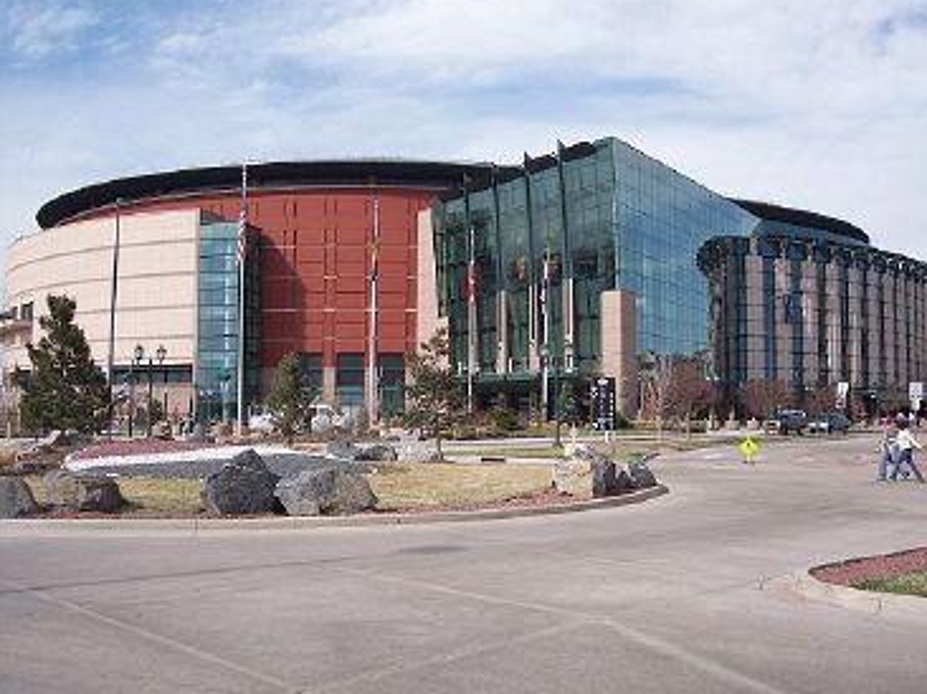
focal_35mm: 40
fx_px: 1070
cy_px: 341
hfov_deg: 46.8
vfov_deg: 35.9
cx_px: 472
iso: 100
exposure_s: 1/750
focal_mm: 8
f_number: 4
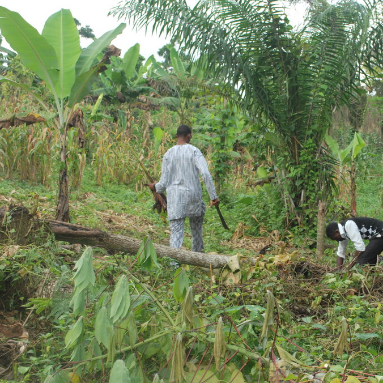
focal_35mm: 58
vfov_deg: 29.6
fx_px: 726
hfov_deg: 29.2
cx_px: 280
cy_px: 190
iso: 400
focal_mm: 30
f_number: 8
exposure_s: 1/200
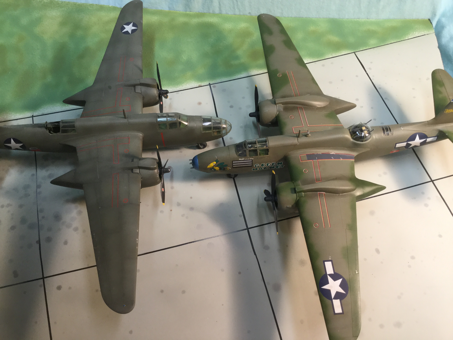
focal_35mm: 31
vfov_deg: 45.4
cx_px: 226
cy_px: 170
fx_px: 406
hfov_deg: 58.4
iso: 50
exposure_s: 1/30
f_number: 2.4
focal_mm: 3.3
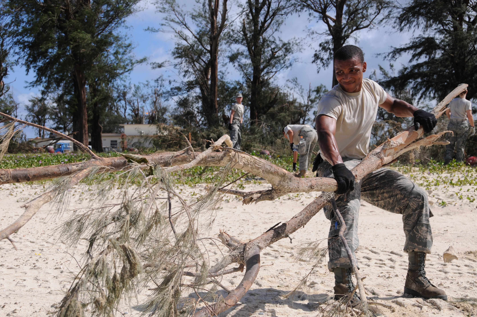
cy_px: 158
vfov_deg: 23.7
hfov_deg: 35.1
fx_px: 754
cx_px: 238
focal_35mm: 57
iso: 200
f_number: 8
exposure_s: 1/800
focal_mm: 38
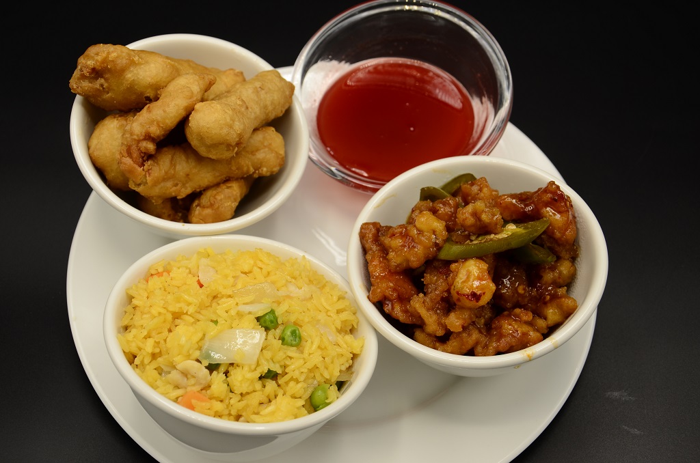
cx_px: 350
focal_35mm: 48
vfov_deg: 27.9
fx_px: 931
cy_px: 232
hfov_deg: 41.2
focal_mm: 32
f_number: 5.6
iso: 160
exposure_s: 1/125
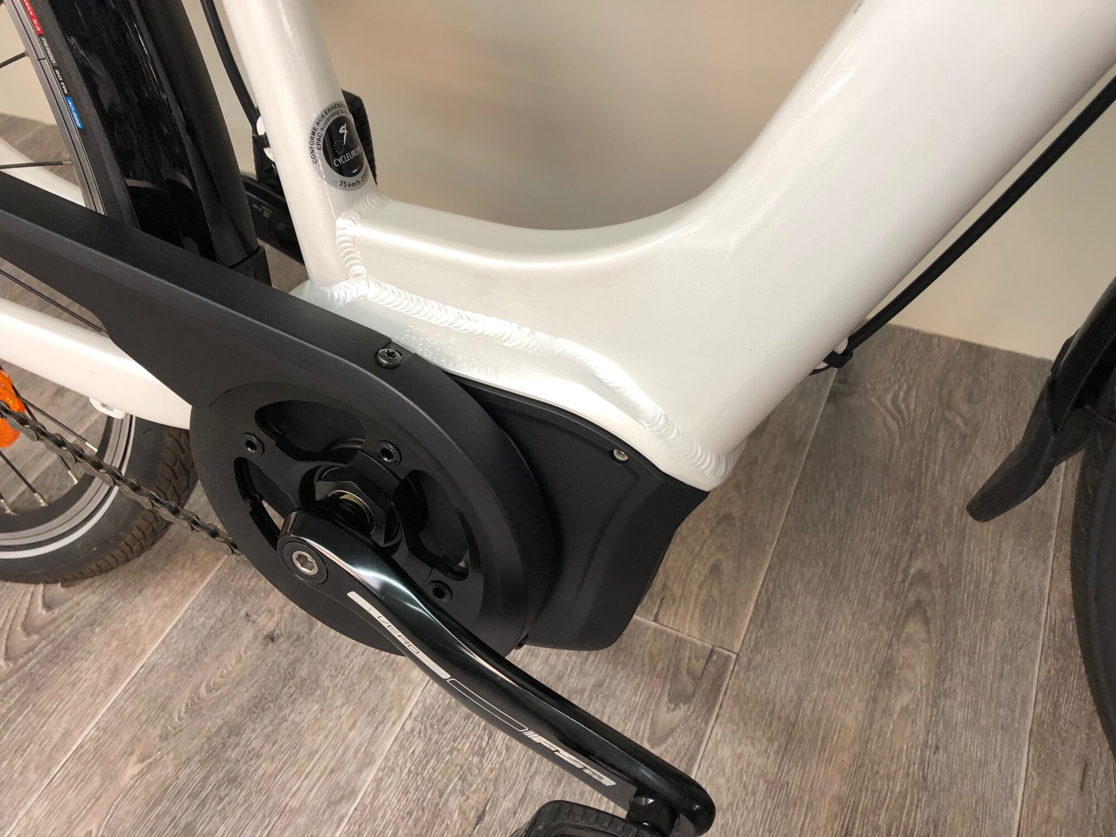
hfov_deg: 63.4
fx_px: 903
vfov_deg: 49.7
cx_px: 558
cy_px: 418
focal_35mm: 28
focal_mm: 4
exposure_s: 1/33
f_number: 1.8
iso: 40
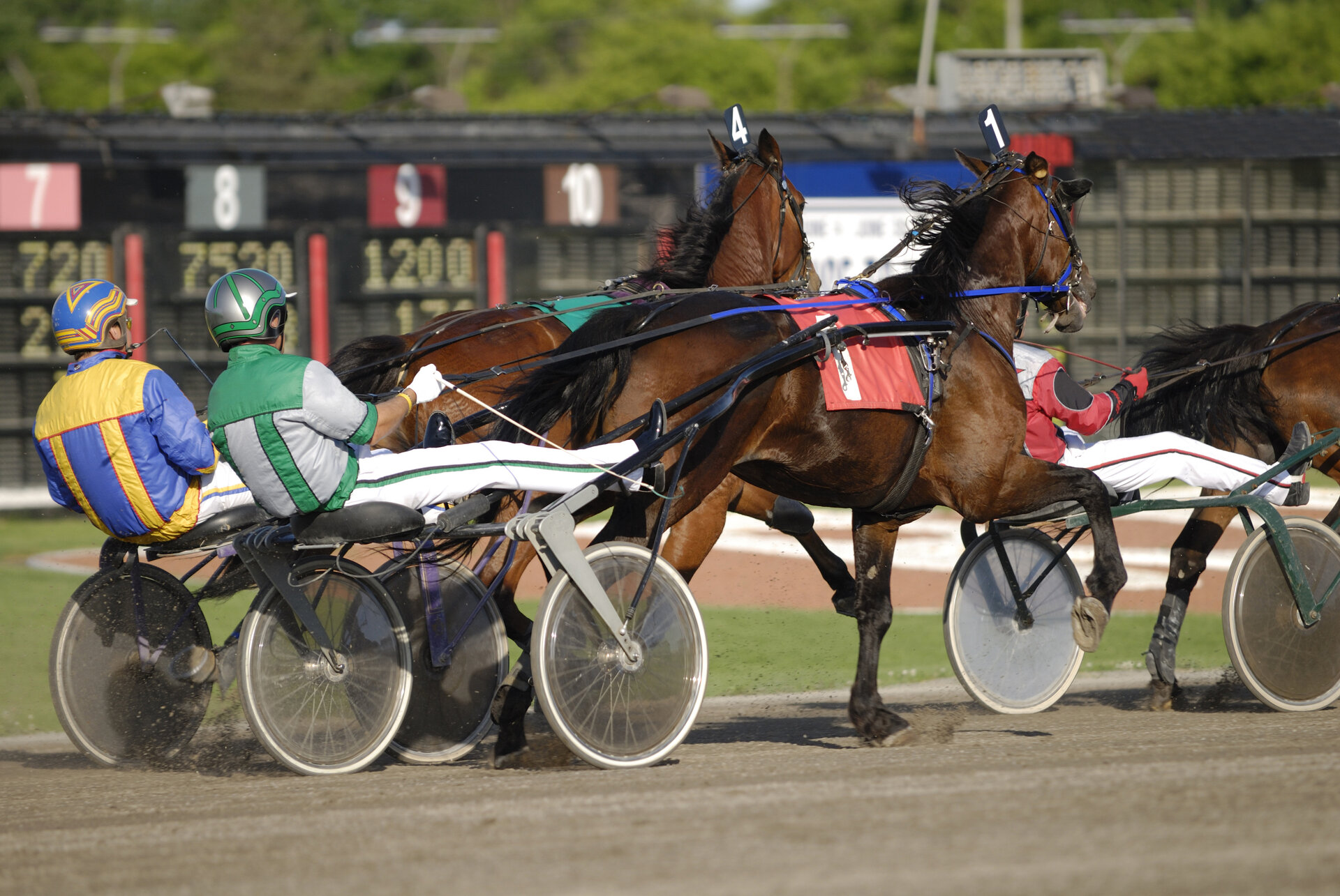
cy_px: 448
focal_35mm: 300
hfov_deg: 6.9
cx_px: 670
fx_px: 11179
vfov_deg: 4.6
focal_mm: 200
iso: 100
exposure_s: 1/1000
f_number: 2.8
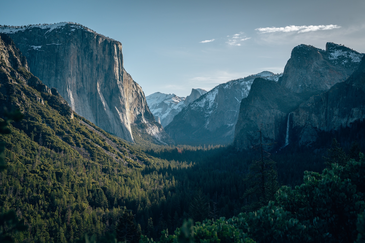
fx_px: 446
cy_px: 122
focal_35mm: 44
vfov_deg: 30.5
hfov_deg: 44.5
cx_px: 182
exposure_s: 1/800
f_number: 7.1
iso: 250
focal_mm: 44
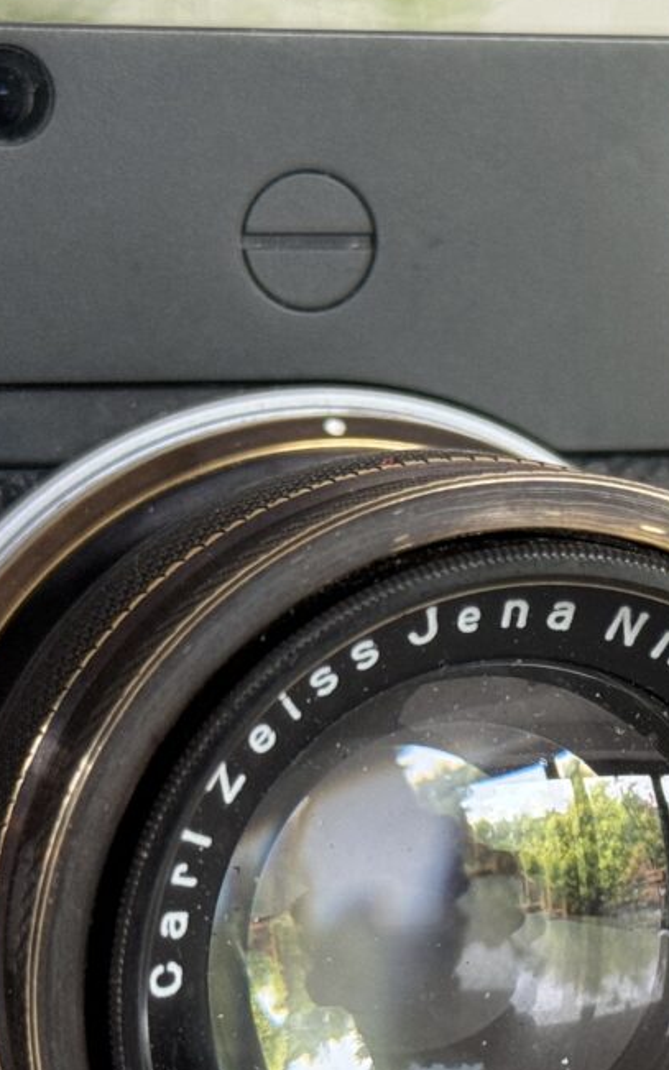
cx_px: 585
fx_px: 3500
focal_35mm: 120
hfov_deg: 10.9
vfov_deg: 17.3
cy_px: 764
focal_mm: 6.76
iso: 160
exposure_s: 1/50
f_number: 1.78
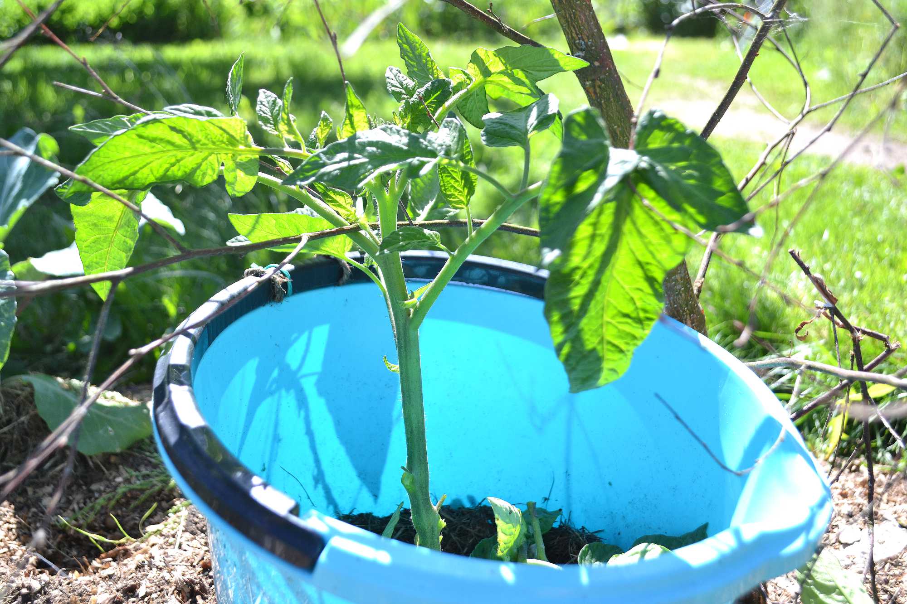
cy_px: 302
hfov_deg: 53.1
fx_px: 907
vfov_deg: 36.9
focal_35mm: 36
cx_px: 454
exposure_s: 1/640
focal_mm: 24
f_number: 4
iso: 400
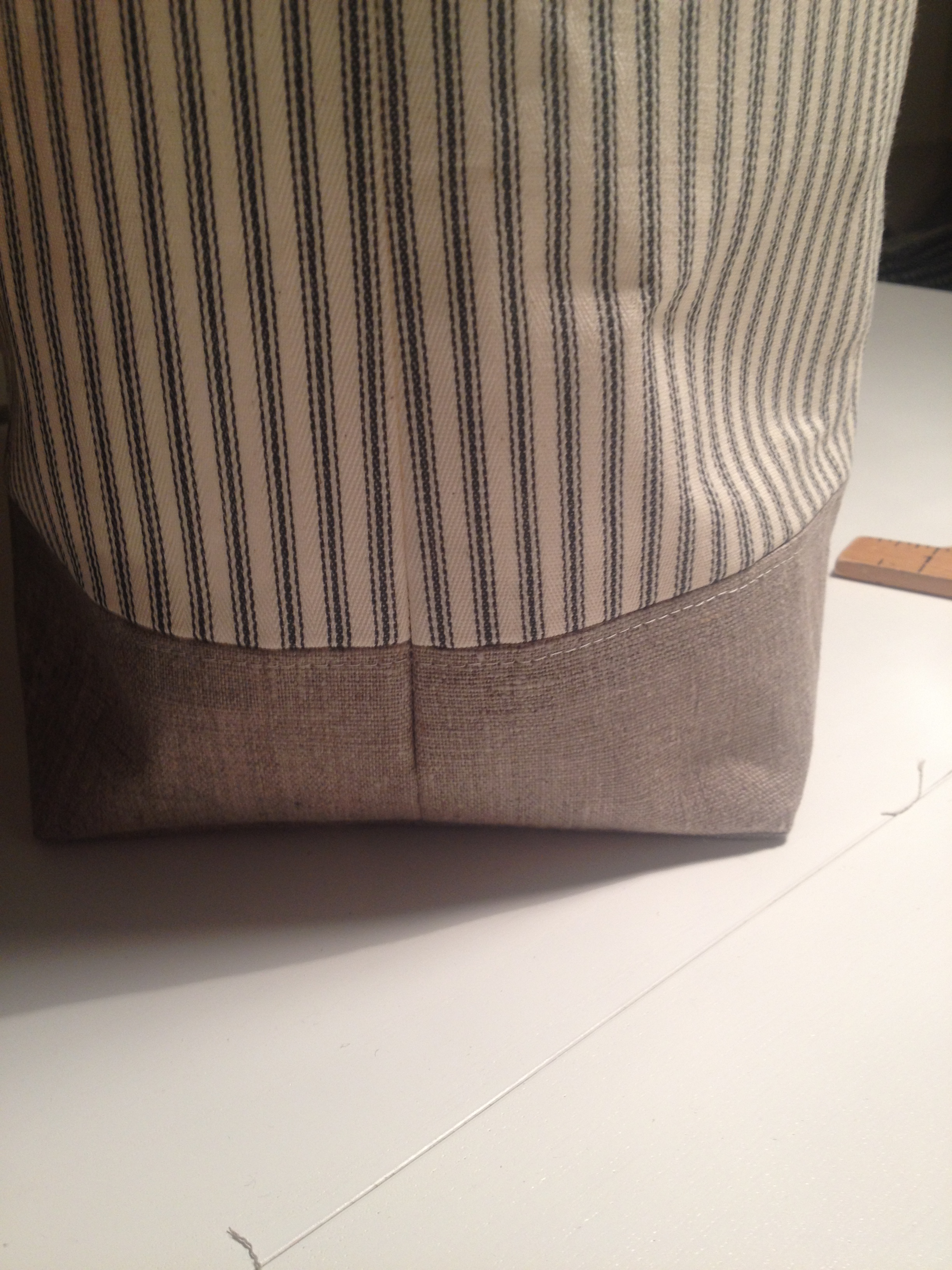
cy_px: 635
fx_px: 1283
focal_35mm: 35
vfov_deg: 52.6
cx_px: 476
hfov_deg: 40.7
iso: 64
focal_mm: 4.28
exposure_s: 1/20
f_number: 2.4
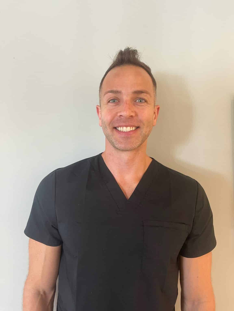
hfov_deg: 53.1
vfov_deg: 67.3
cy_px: 156
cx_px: 117
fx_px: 234
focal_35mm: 26
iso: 200
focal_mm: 5.1
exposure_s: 1/60
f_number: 1.6
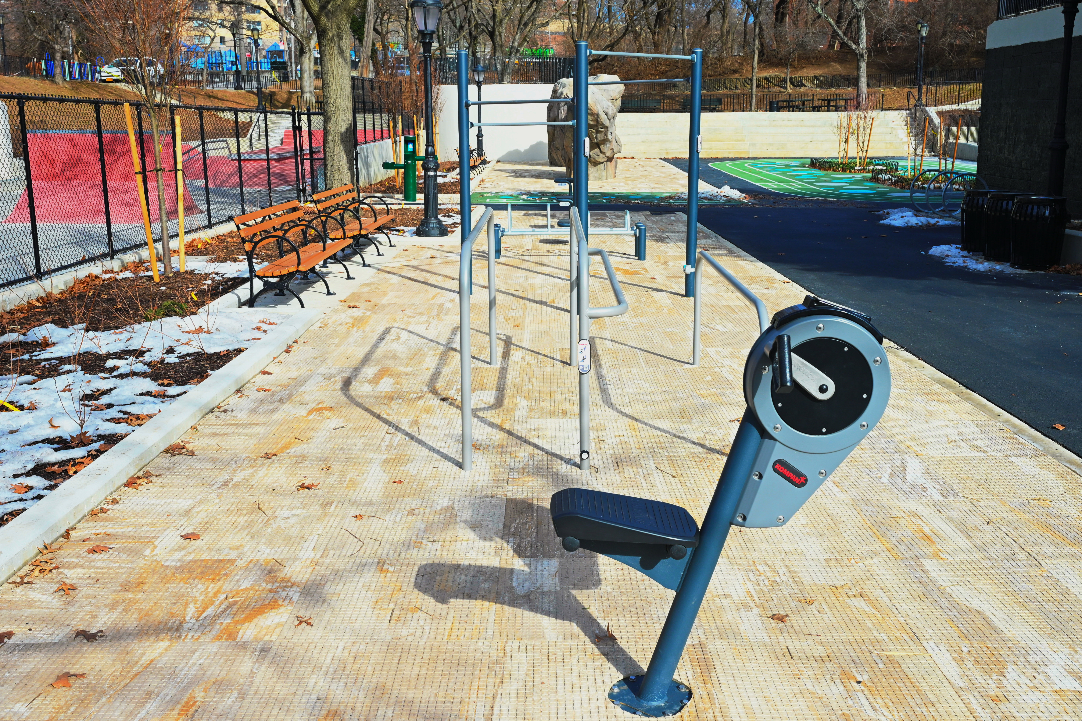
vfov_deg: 36.9
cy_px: 349
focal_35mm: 36
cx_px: 573
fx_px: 1082
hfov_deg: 53.1
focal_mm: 34
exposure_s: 1/500
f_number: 9
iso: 400
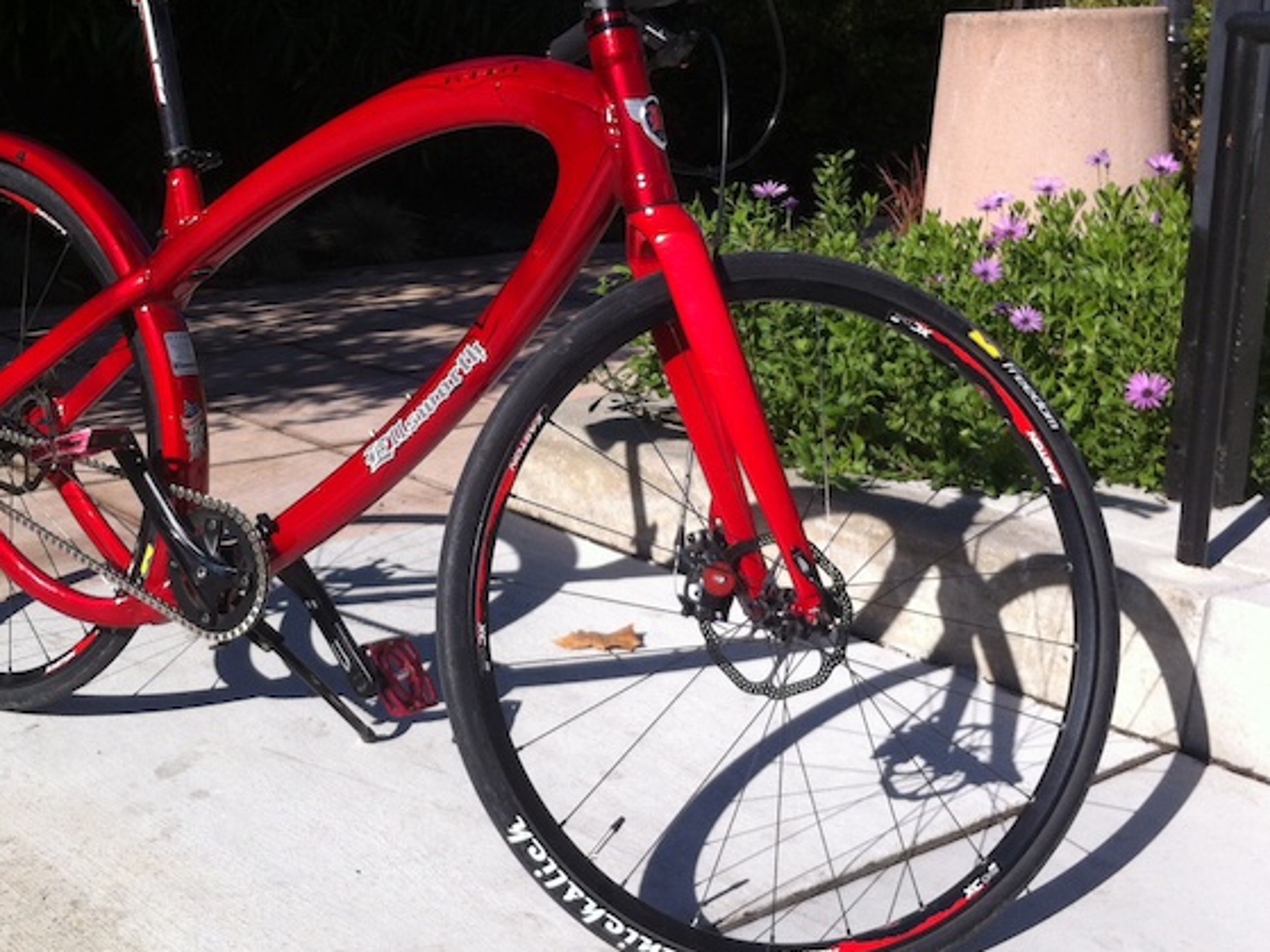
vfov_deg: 29.1
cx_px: 518
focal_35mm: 50
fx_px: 1834
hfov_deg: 38.1
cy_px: 436
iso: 80
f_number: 2.8
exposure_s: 1/1257
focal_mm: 3.85
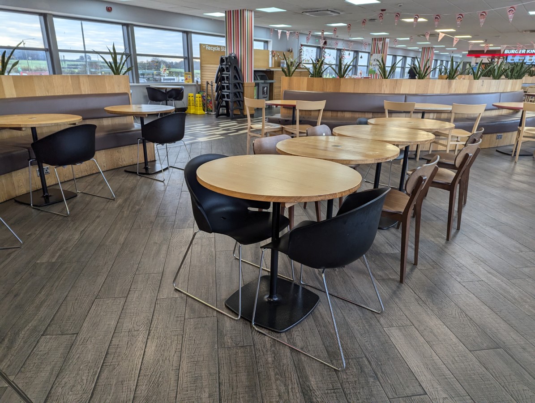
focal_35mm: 24
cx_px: 268
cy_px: 202
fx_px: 371
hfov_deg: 71.5
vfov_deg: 56.9
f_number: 1.85
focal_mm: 6.81
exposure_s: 1/100
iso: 49
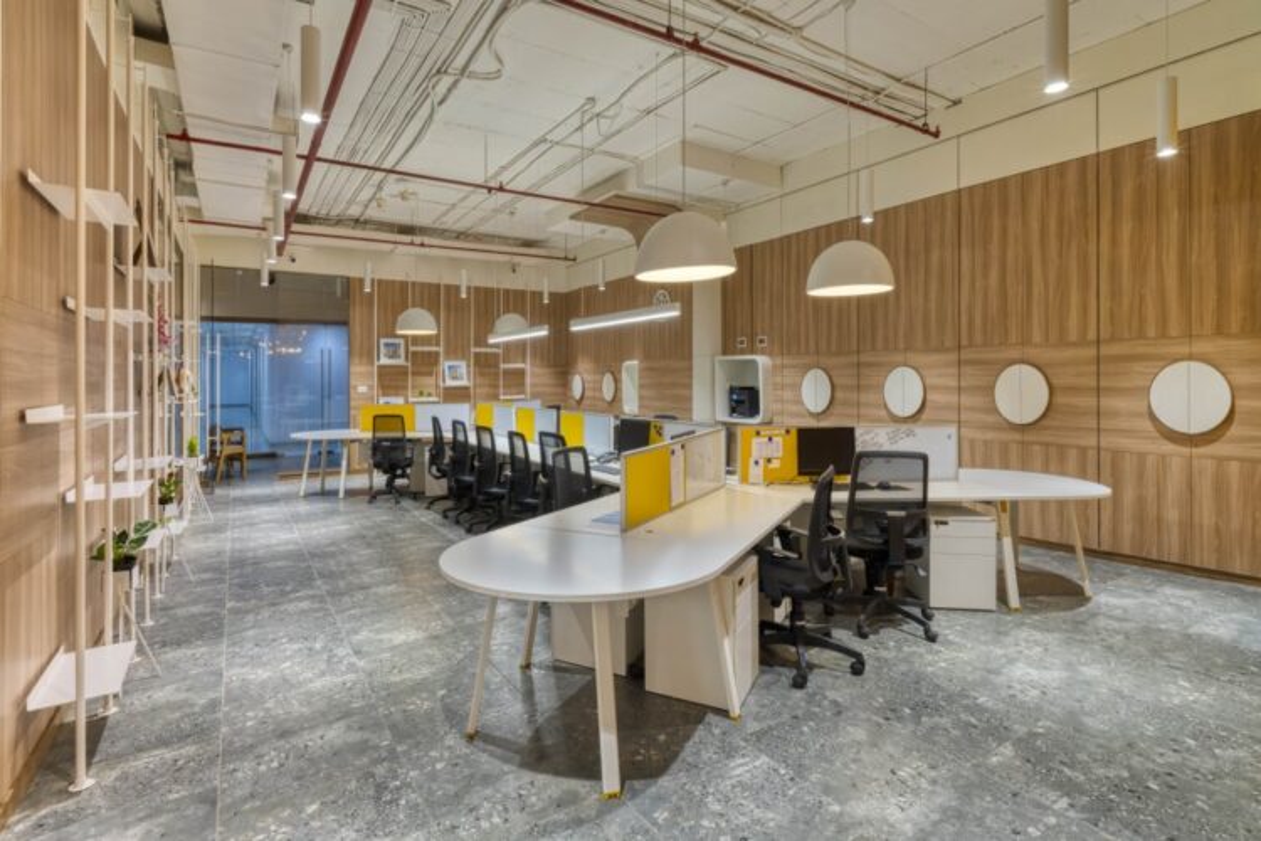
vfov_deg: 77.3
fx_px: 525
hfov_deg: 100.4
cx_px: 630
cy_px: 420
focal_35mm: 15
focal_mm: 15
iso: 500
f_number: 16
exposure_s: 1/3.33
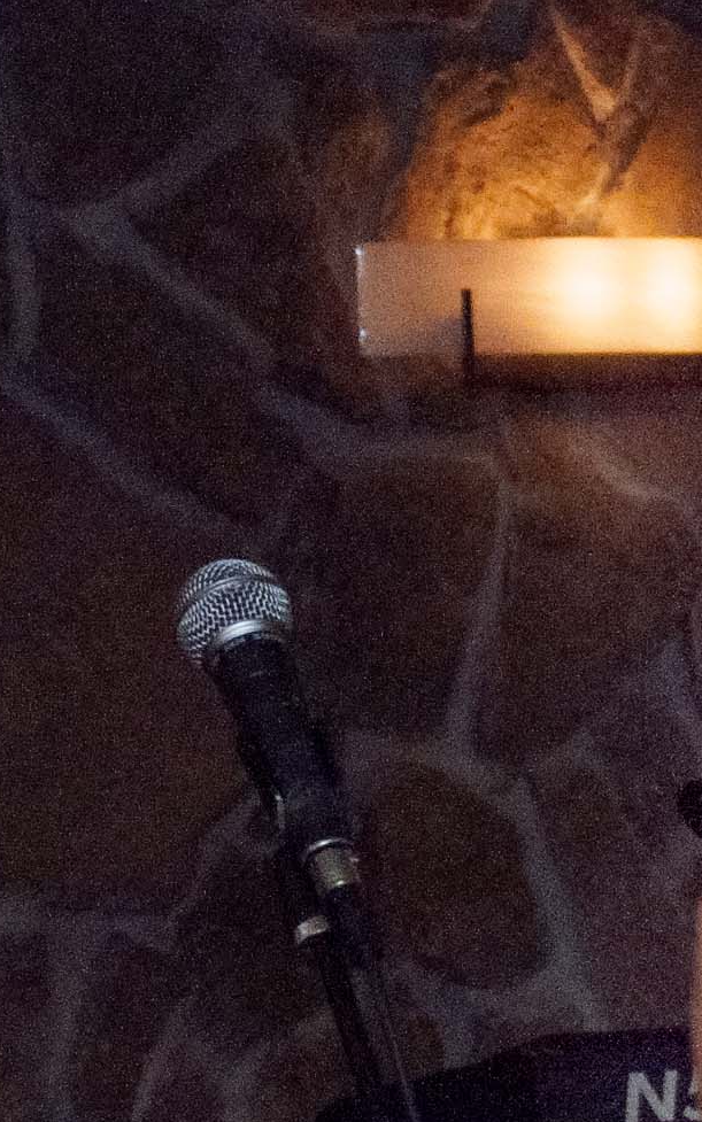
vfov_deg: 6.3
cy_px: 695
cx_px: 2081
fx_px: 10250
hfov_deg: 3.8
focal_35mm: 335
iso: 500
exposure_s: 1/80
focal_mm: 50
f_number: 7.1
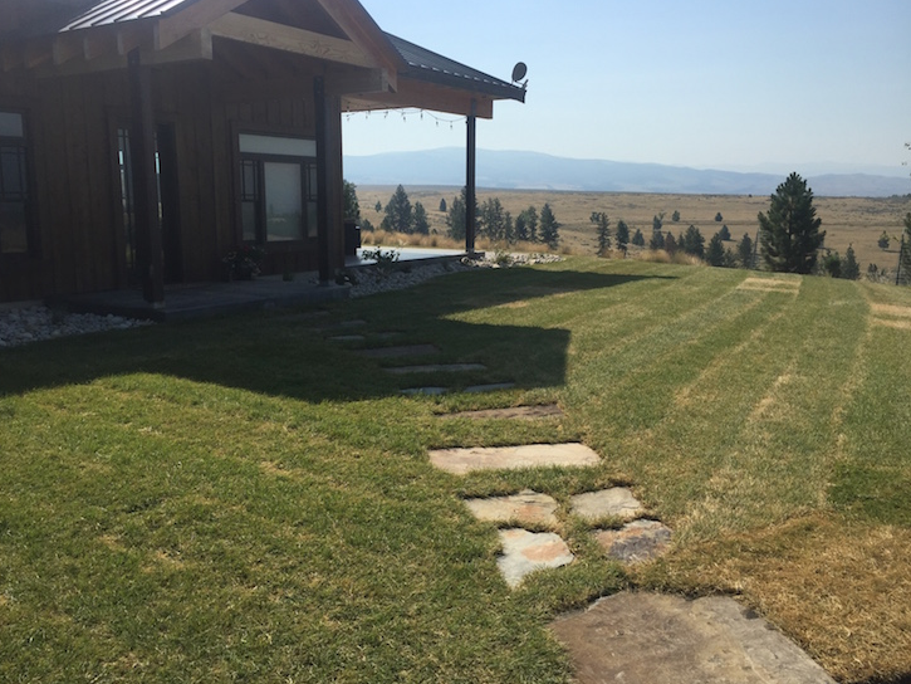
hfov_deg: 59.9
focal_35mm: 30
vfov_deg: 46.8
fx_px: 790
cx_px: 442
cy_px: 336
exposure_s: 1/2475
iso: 32
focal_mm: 4.15
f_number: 2.2
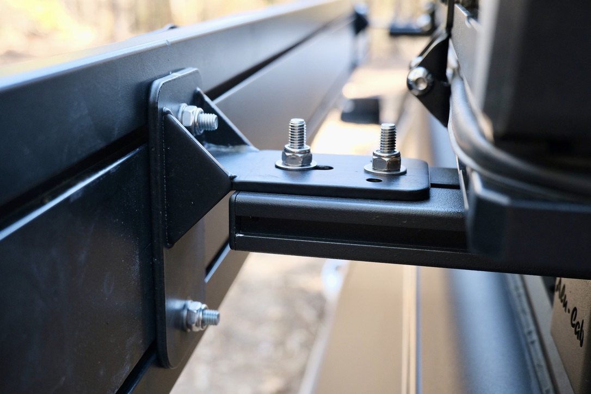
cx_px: 296
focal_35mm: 44
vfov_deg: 30.5
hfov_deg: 44.5
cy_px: 197
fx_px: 722
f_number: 4.5
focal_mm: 29.6
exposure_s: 1/100
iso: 1250
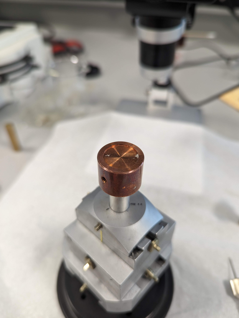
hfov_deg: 56.9
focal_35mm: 24
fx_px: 220
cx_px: 120
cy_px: 159
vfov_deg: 71.5
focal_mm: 6.81
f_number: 1.85
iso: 89
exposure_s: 1/23.8
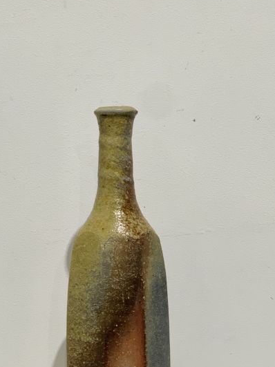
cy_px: 258
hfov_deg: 15.1
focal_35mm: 98
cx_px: 113
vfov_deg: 19.9
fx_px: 1038
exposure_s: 1/100
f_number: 2.4
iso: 80
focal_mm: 6
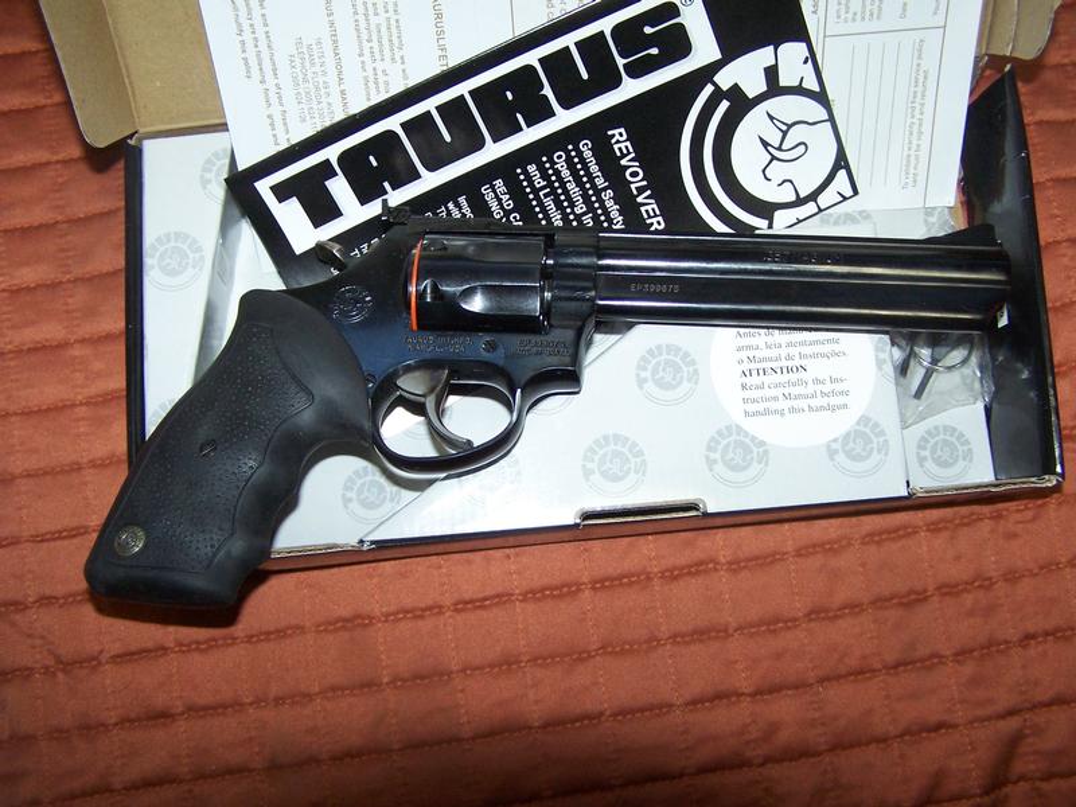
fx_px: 1181
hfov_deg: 49.0
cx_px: 538
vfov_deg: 37.7
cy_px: 404
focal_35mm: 38
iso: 140
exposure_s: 1/60
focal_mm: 6.3
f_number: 2.8
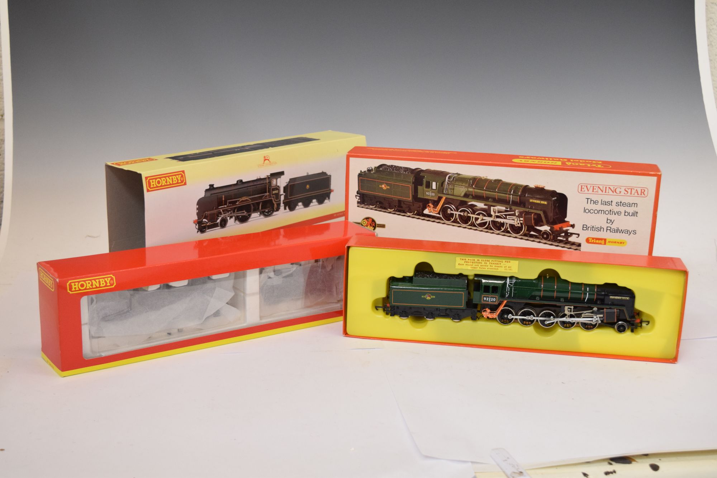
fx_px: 956
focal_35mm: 48
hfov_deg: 41.1
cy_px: 239
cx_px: 358
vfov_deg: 28.1
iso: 1600
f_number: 5.6
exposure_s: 1/125
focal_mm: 32
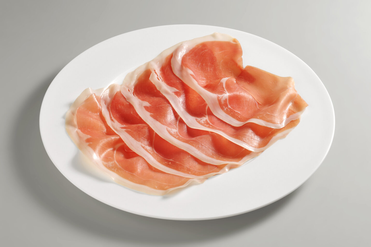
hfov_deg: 27.0
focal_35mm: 75
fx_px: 772
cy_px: 124
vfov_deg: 18.1
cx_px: 186
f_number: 16
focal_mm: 50
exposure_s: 1/125
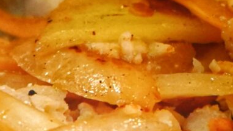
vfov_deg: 3.0
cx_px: 230
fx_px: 2472
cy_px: -12
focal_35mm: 400
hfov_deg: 5.4
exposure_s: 1/60
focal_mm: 57
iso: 4000
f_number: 5
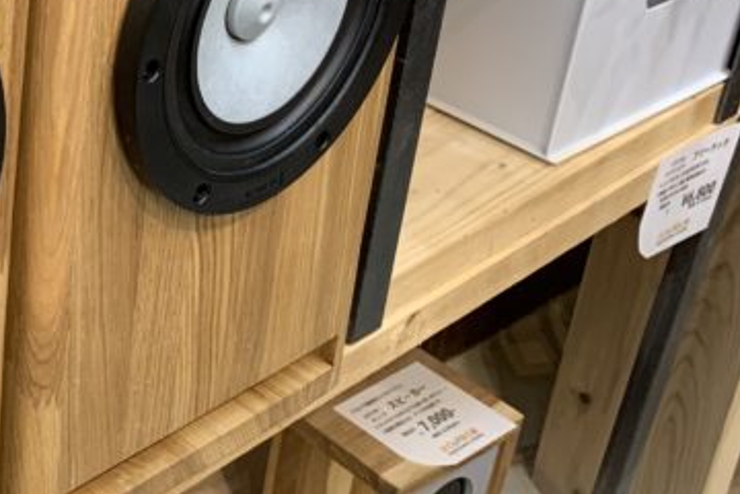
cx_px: -97
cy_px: 101
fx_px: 1583
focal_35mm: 77
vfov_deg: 17.6
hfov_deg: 24.4
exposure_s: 1/60
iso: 100
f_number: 1.8
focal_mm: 4.25
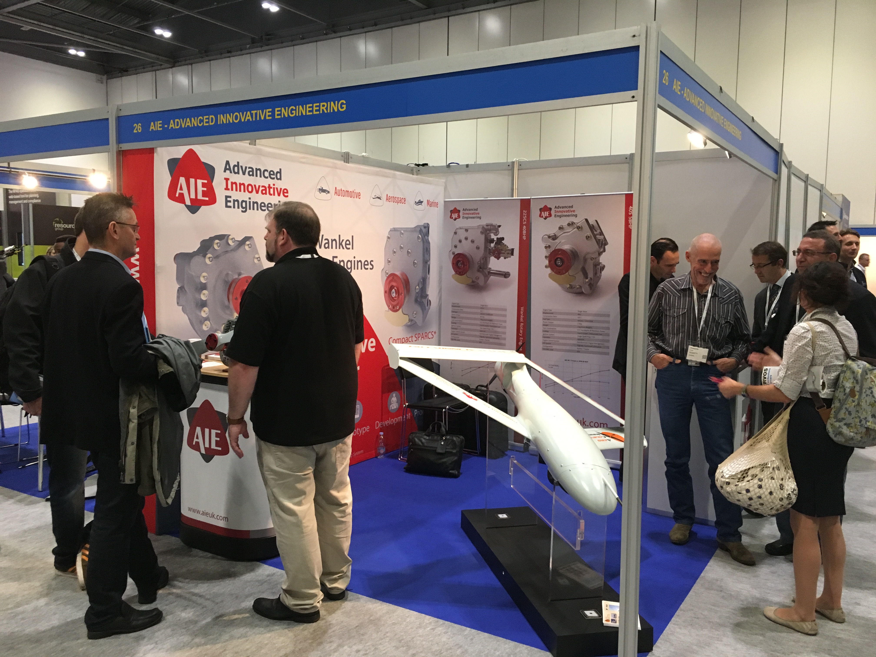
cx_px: 438
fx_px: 734
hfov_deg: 61.7
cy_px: 328
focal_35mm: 29
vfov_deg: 48.2
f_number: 2.2
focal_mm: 4.15
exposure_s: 1/33
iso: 200
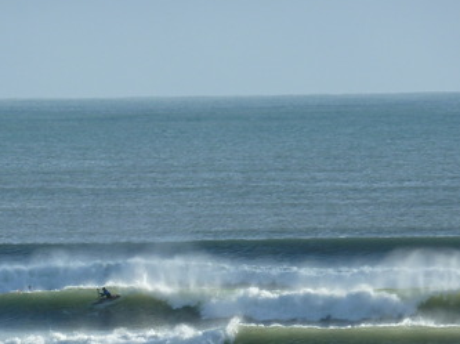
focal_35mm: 600
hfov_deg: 3.3
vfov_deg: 2.5
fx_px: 7965
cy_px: 238
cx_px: 141
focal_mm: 49.2
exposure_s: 1/400
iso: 80
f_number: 4.9
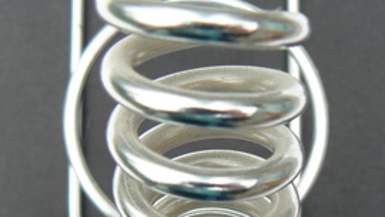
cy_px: 206
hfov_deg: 36.0
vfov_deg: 20.2
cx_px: 205
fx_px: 592
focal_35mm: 58
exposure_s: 1/100
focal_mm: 6
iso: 80
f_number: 4
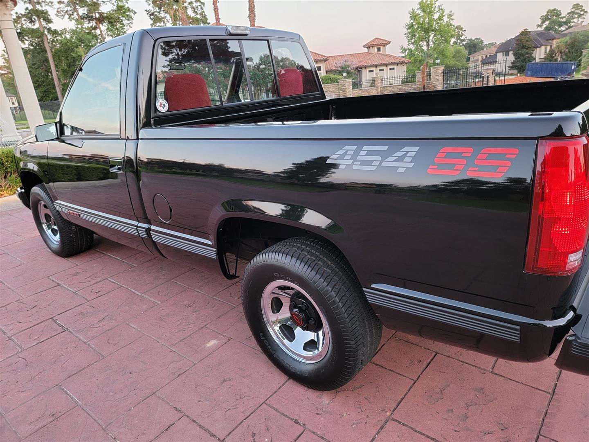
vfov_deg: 56.8
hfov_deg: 71.6
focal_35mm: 24
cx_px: 294
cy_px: 221
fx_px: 408
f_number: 1.8
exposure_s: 1/119
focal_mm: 6.7
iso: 200
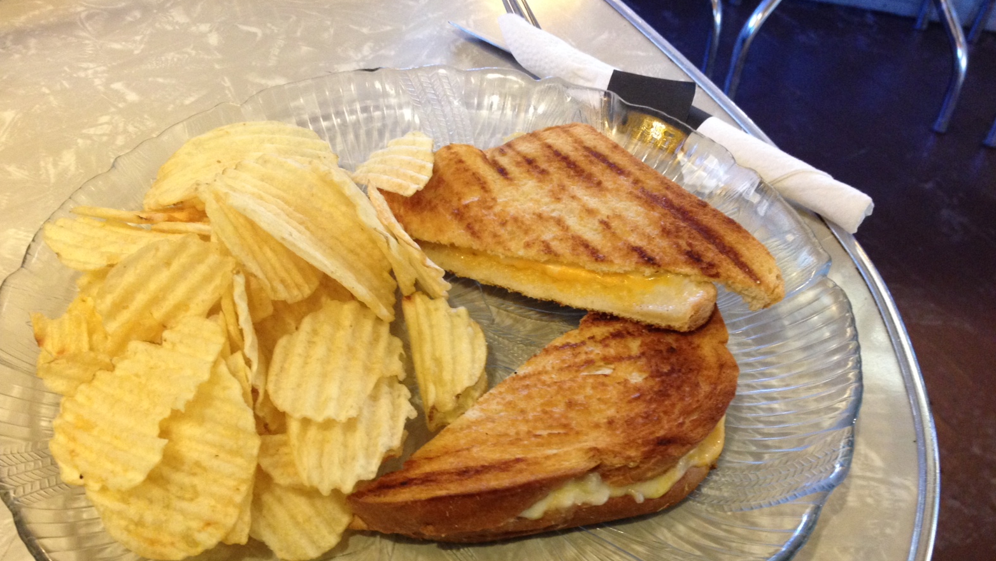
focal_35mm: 39
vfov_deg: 30.4
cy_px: 335
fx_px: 1030
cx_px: 487
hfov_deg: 51.6
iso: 200
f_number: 2.4
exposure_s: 1/20
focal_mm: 4.28
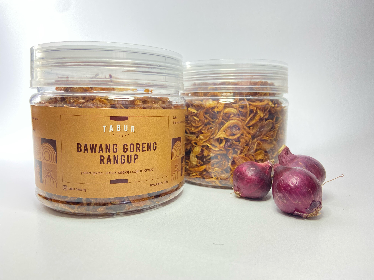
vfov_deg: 53.1
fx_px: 281
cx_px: 187
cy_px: 140
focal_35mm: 26
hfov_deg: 67.3
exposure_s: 1/100
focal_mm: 4.25
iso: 100
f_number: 1.8
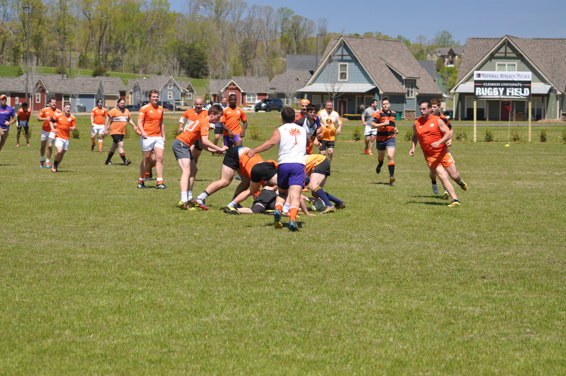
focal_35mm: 105
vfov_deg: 13.0
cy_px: 188
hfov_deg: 19.5
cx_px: 283
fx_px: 1649
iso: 400
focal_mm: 70
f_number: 5
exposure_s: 1/1250
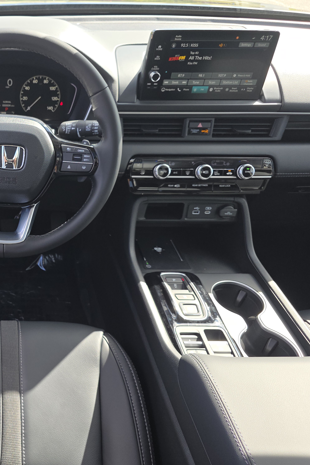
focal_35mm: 32
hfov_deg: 37.2
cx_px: 8
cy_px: 232
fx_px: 413
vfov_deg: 58.7
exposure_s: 1/359
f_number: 1.7
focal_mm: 6.3
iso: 40
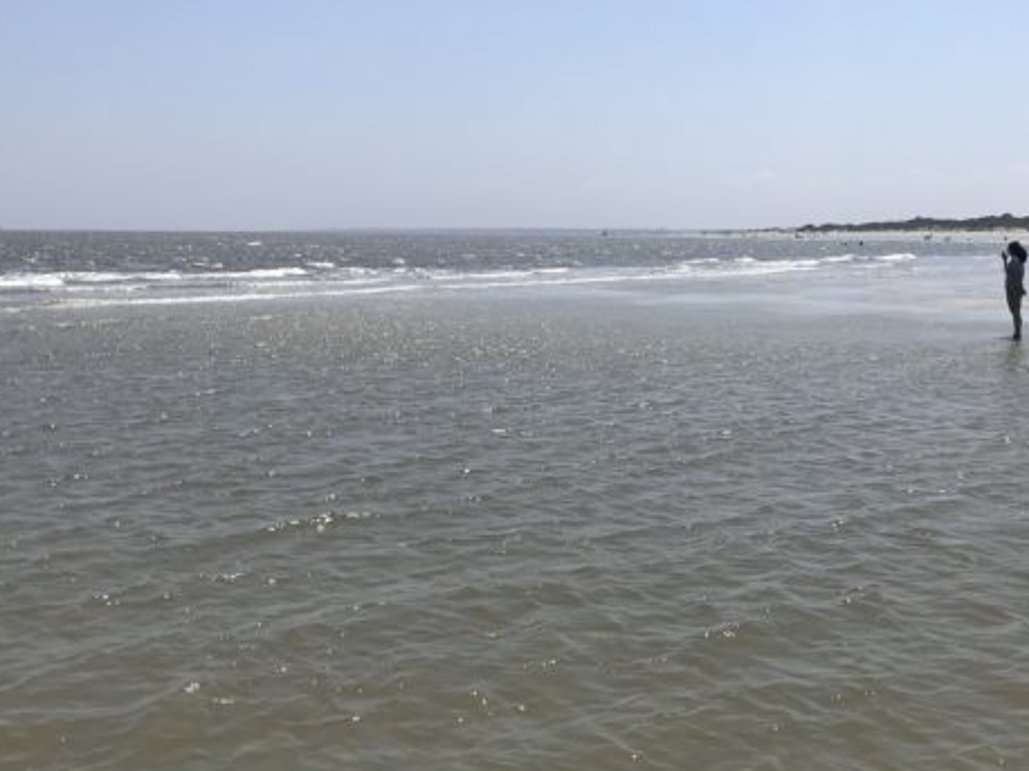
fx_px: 1396
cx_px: 685
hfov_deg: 40.0
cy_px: 335
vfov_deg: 30.8
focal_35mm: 47
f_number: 1.8
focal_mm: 3.99
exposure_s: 1/5988
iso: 20
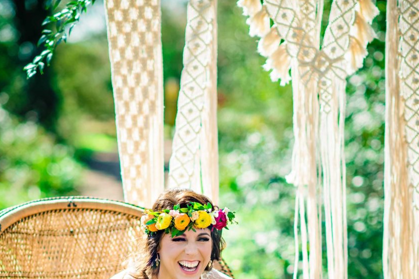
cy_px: 328
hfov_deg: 13.2
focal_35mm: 156
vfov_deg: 8.7
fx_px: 1816
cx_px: 203
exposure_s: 1/1250
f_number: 2
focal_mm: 85
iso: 125
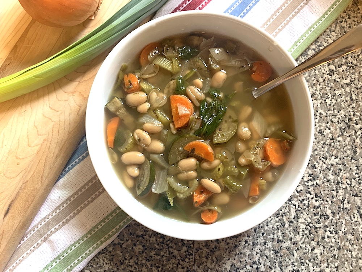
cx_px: 181
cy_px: 136
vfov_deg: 53.1
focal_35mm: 26
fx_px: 272
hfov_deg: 67.3
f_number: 1.8
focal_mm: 4.25
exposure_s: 1/60
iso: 320
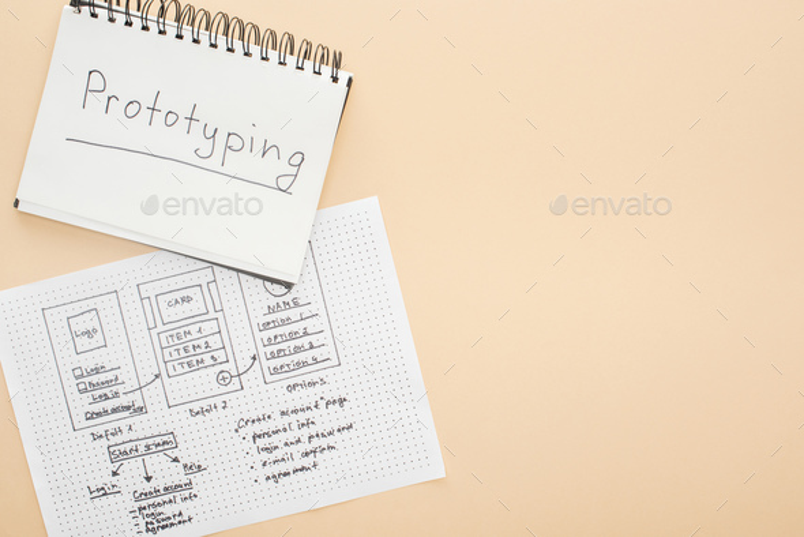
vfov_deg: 27.0
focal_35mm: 50
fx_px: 1117
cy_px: 268
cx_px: 402
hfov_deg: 39.6
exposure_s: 1/160
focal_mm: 50
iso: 250
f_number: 9
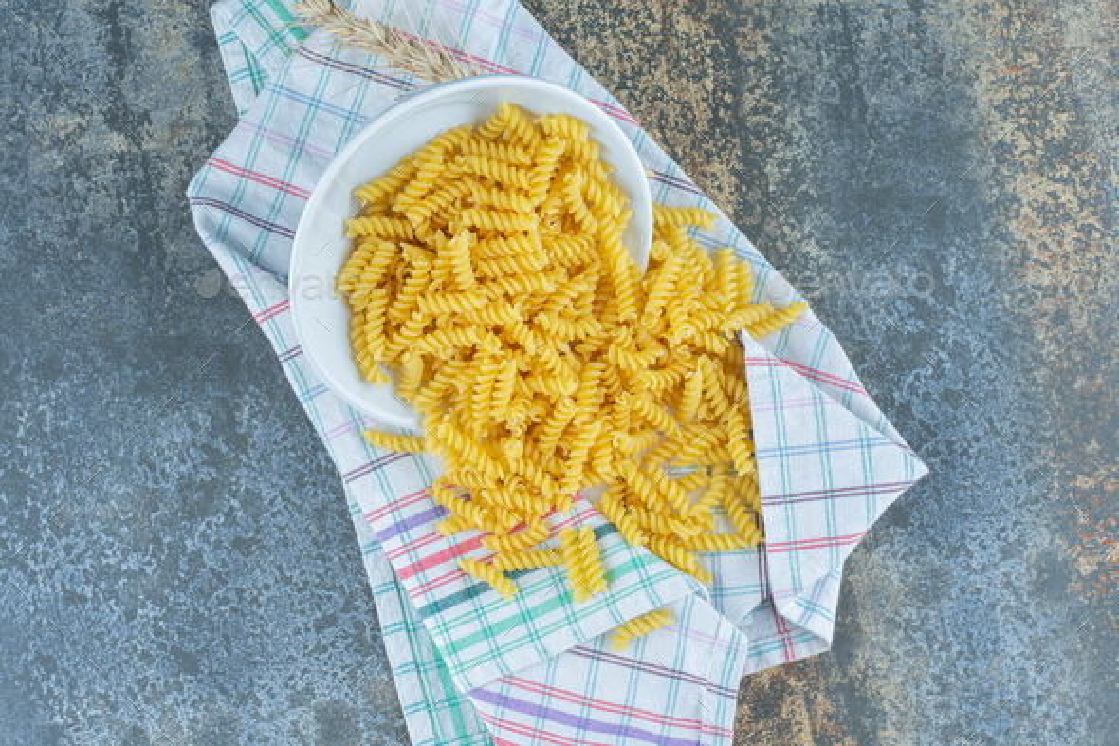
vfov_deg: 18.2
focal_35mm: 75
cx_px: 560
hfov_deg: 27.0
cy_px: 373
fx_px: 2330
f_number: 8
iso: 100
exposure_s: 1/160
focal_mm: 50
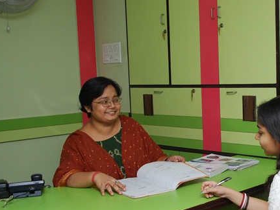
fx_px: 461
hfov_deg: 33.0
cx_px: 213
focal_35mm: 57
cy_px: 132
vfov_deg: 25.6
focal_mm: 22
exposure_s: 1/60
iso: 400
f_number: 6.3
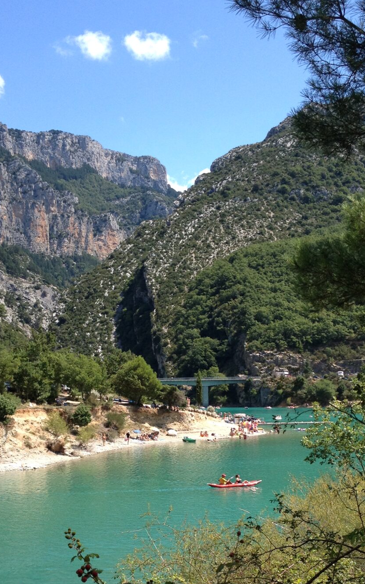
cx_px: 172
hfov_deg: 22.7
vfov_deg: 35.2
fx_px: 907
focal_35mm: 57
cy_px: 413
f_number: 2.4
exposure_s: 1/890
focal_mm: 4.28
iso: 50
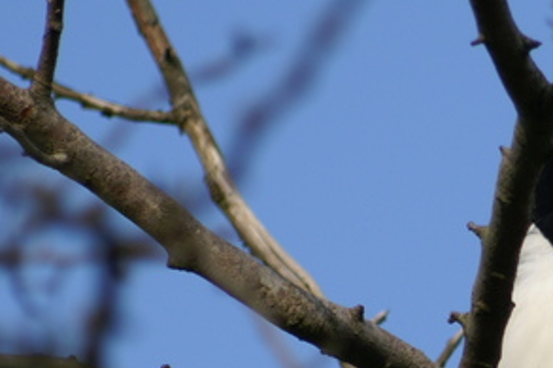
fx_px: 11330
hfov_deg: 2.8
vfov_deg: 1.9
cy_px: 449
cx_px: 664
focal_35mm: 738
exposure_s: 1/500
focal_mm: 180
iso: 125
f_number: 5.6
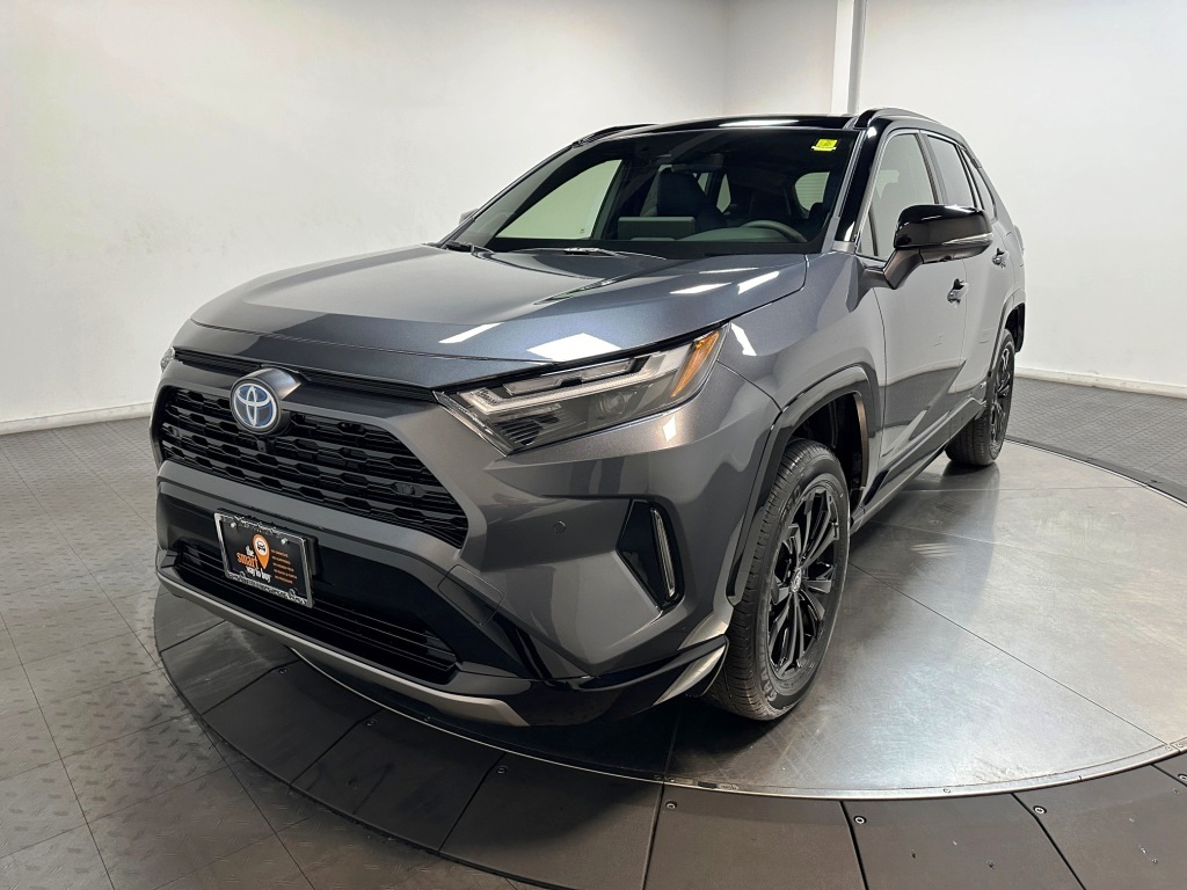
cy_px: 445
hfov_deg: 71.6
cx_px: 594
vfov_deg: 56.8
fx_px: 823
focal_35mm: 24
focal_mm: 6.86
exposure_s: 1/60
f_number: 1.78
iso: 320
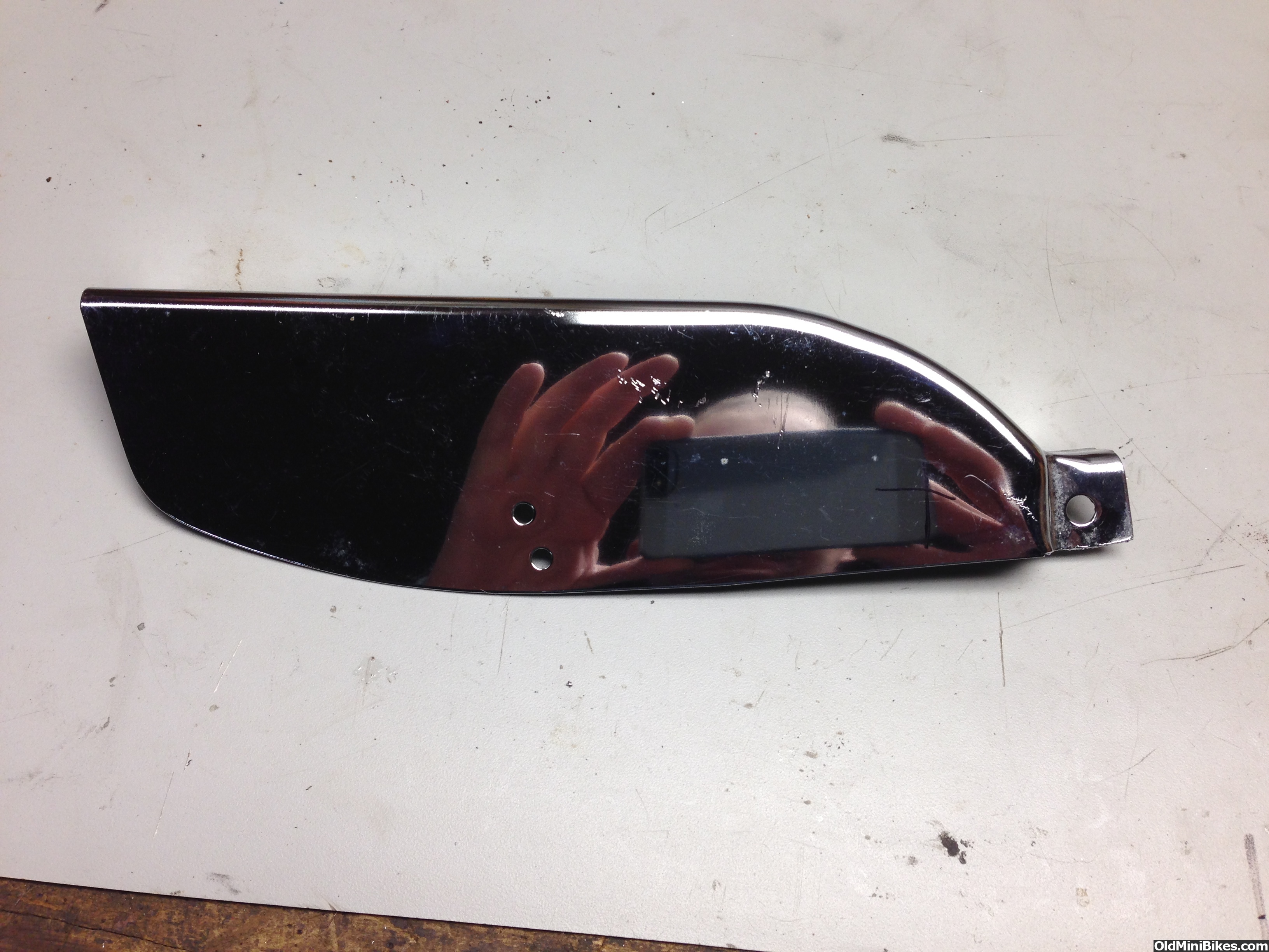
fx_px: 1210
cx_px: 634
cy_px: 476
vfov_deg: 42.9
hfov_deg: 55.4
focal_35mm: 33
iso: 64
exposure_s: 1/40
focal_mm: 4.12
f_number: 2.4
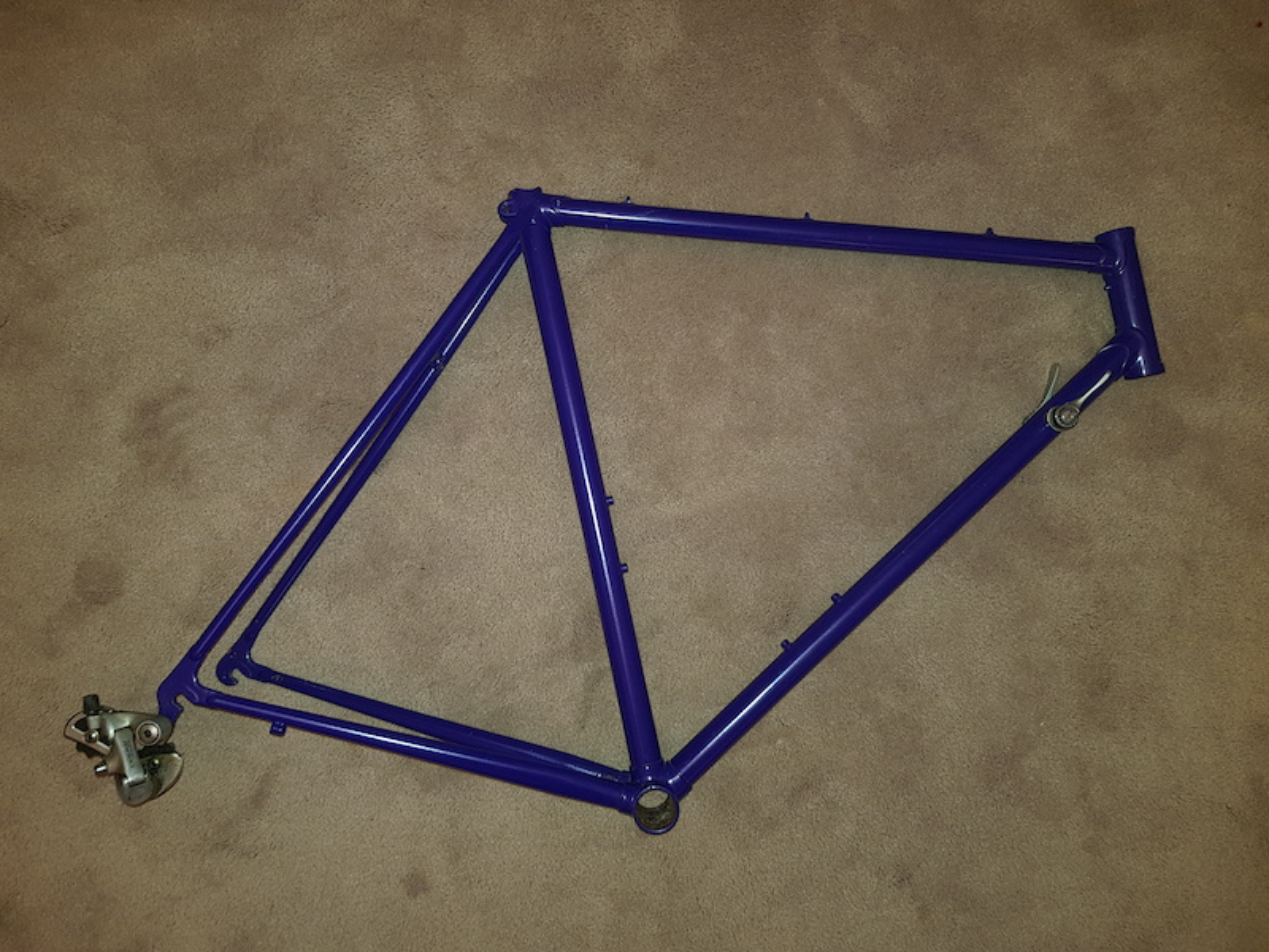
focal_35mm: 26
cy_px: 476
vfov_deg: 53.1
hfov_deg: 67.3
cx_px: 634
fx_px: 953
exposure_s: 1/24
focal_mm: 4.2
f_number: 1.7
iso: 100
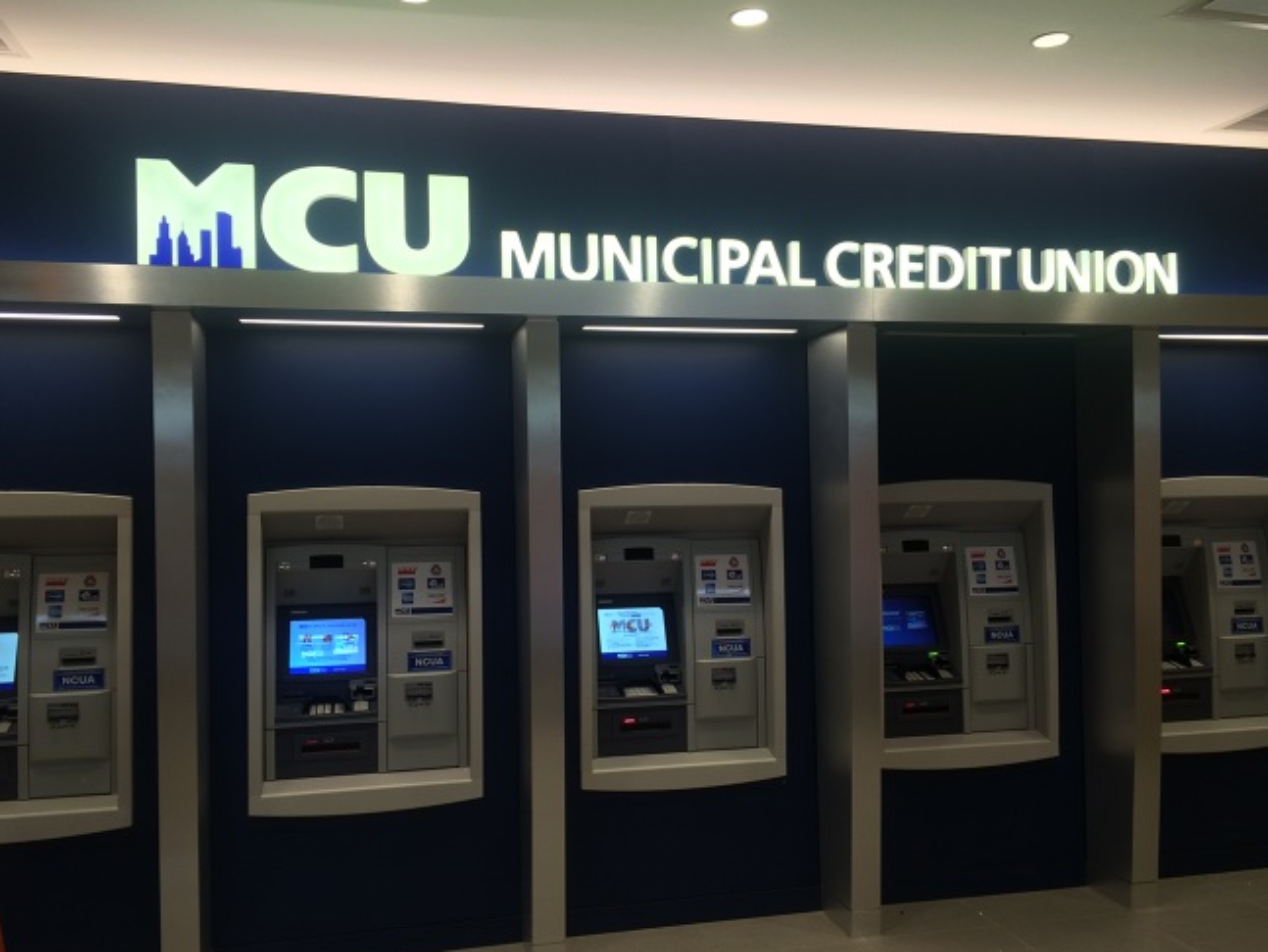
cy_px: 484
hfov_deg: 59.9
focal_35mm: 30
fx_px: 1100
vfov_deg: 46.8
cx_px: 627
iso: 40
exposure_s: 1/60
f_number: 2.2
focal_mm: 4.15
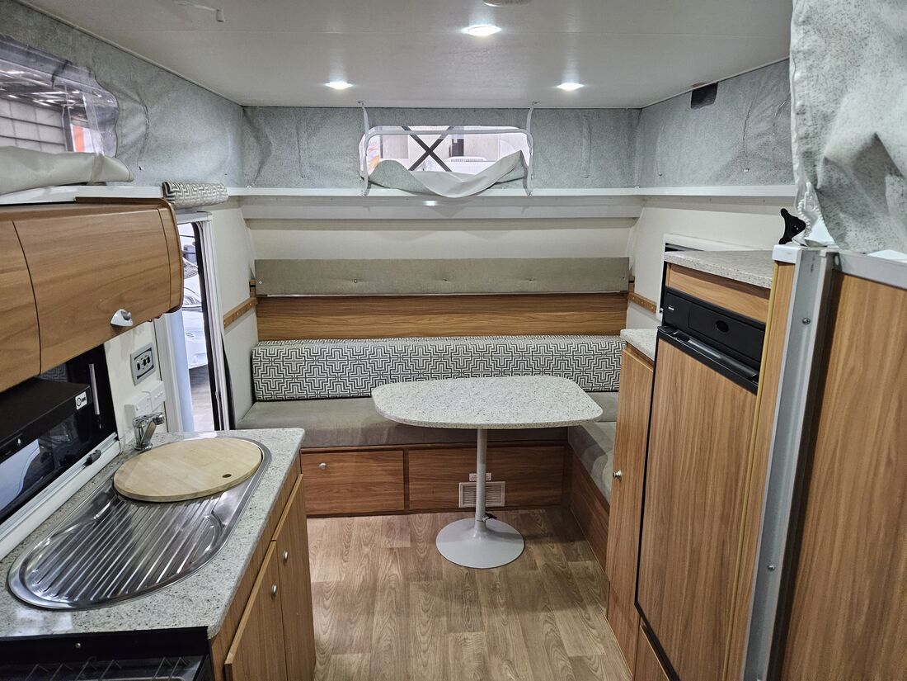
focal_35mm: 23
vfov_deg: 58.9
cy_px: 340
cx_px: 454
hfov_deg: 73.9
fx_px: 603
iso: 1600
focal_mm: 5.4
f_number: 1.8
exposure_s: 1/142
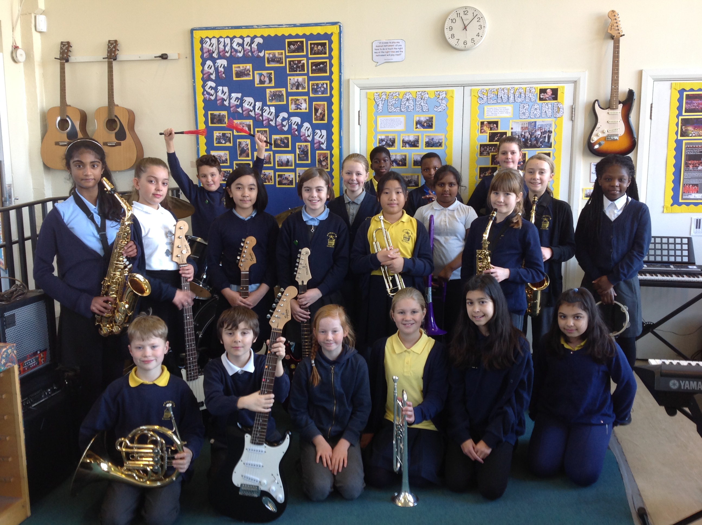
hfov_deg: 52.7
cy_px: 262
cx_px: 351
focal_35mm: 35
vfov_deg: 40.6
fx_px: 709
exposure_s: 1/15
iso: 50
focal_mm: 4.28
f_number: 2.4
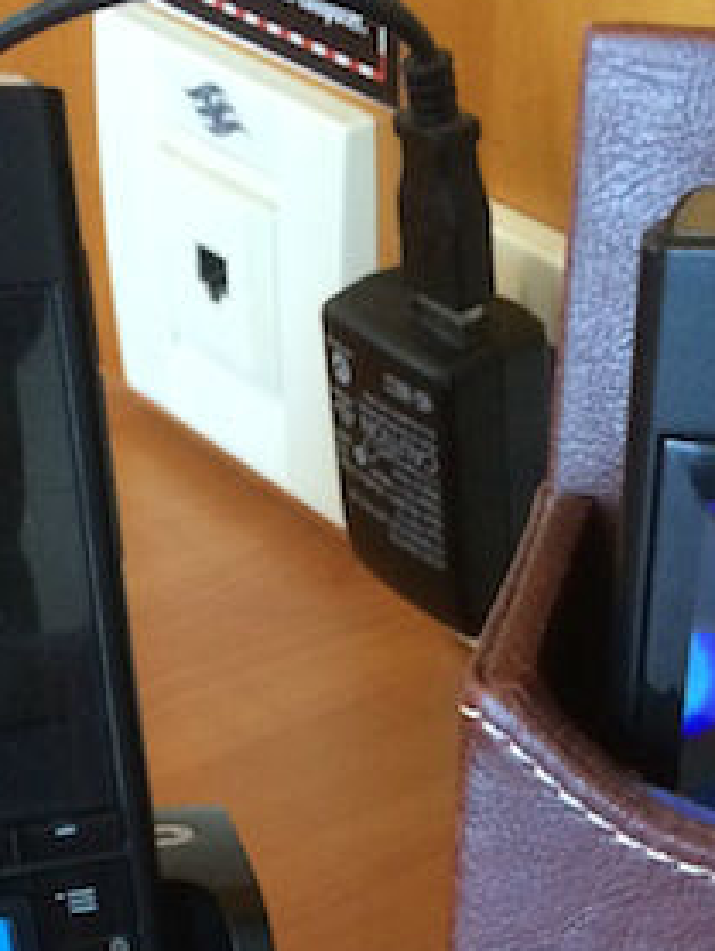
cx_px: 318
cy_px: 1235
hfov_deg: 18.5
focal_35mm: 80
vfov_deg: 22.0
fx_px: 2200
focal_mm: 4.15
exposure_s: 1/30
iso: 250
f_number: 2.2
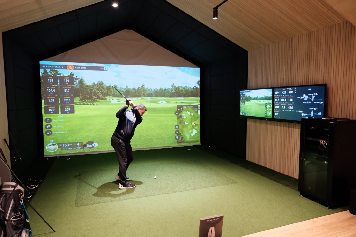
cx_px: 172
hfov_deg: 73.7
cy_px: 119
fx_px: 237
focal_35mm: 24
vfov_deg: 53.1
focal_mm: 15
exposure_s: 1/100
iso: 4000
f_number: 3.5
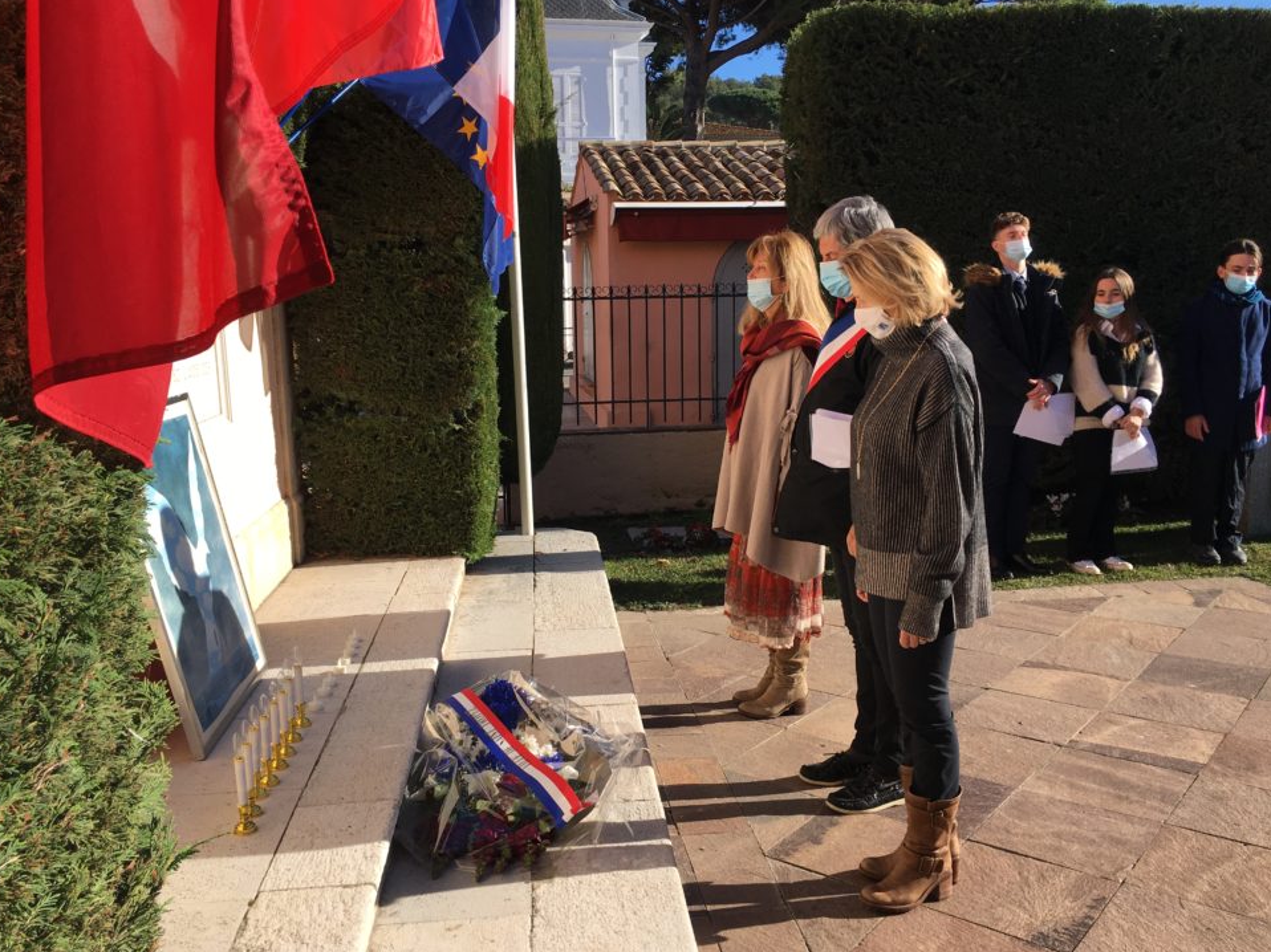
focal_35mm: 31
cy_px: 488
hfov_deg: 58.4
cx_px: 620
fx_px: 1138
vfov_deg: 45.4
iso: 25
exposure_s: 1/1012
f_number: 2.2
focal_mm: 4.15
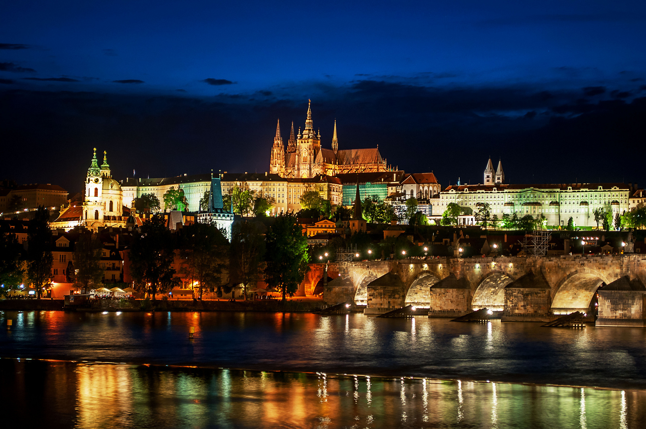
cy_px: 214
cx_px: 323
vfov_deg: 18.9
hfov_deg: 28.1
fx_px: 1290
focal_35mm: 72
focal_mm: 48
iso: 200
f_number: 5.6
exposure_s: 4
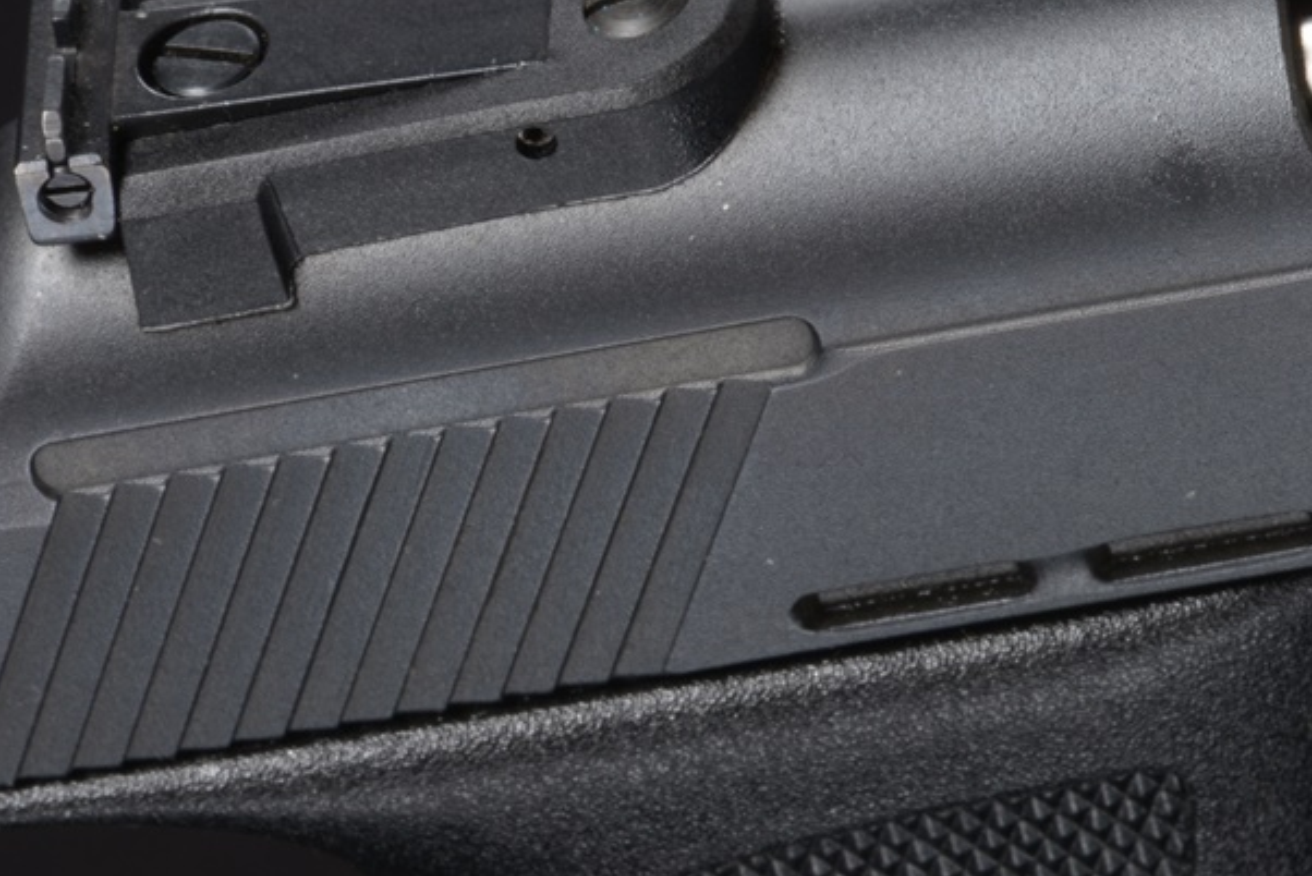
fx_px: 13016
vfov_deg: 3.9
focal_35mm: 357
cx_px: 1944
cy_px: 735
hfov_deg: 5.7
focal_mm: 105
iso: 100
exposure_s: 1/60
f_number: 22
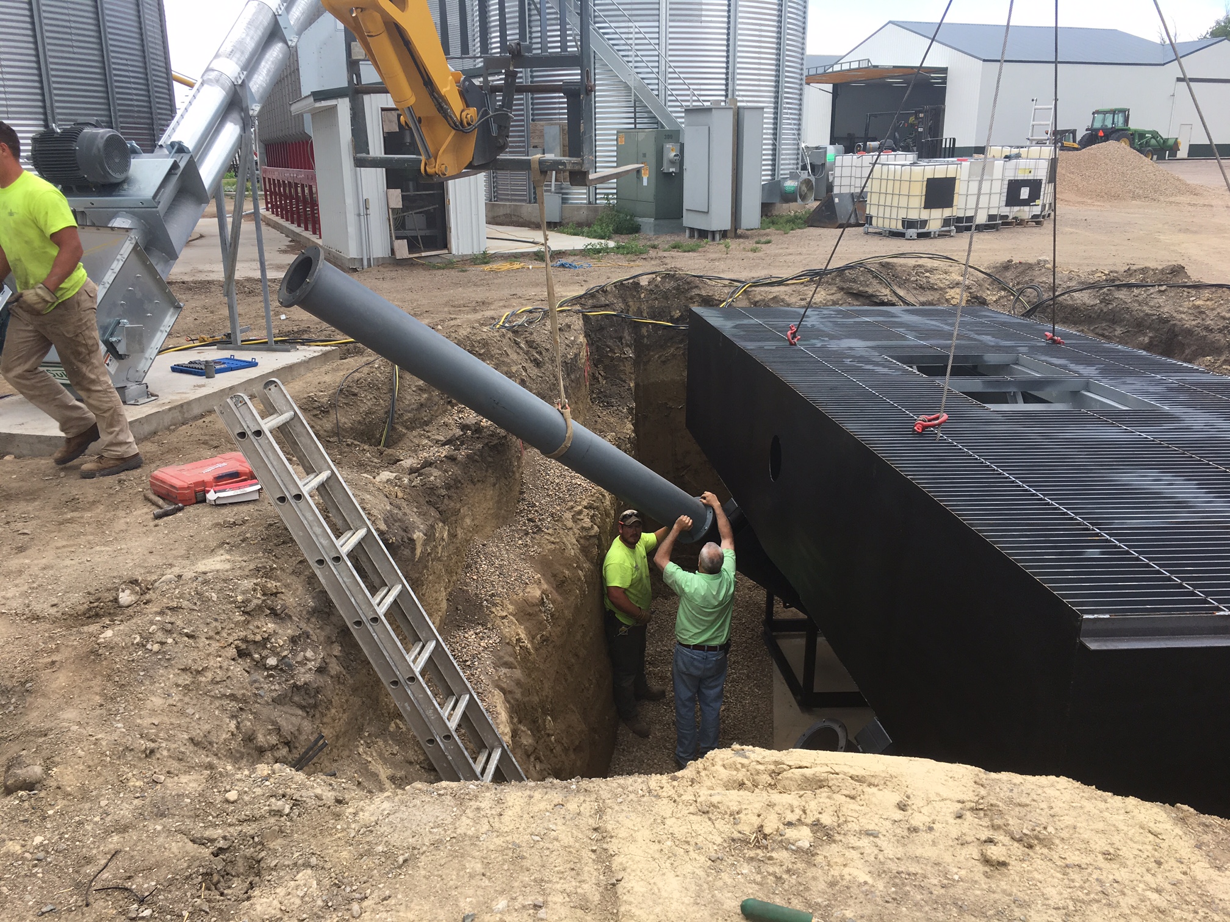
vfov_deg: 48.2
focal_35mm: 29
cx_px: 615
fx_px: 1030
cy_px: 461
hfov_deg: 61.7
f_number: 2.2
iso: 25
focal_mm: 4.15
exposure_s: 1/523
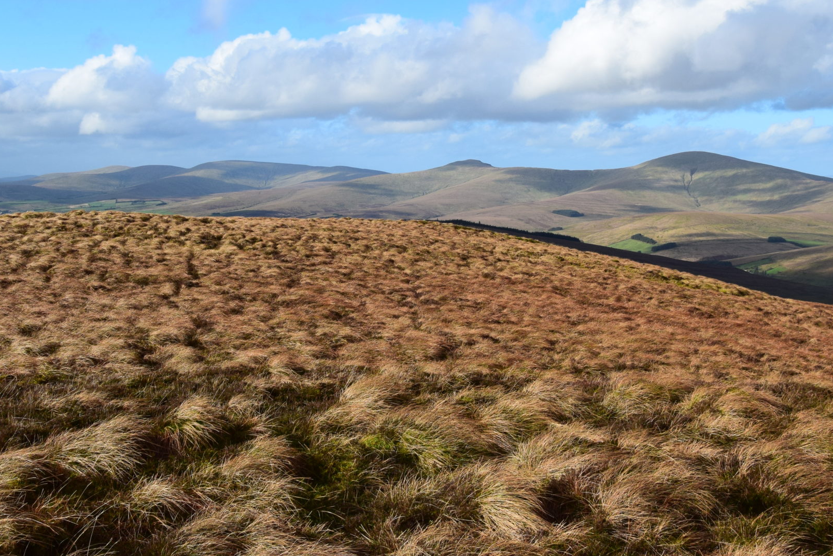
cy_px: 206
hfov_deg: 45.4
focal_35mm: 43
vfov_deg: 31.1
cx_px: 442
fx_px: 995
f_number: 11
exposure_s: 1/500
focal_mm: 18
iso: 400
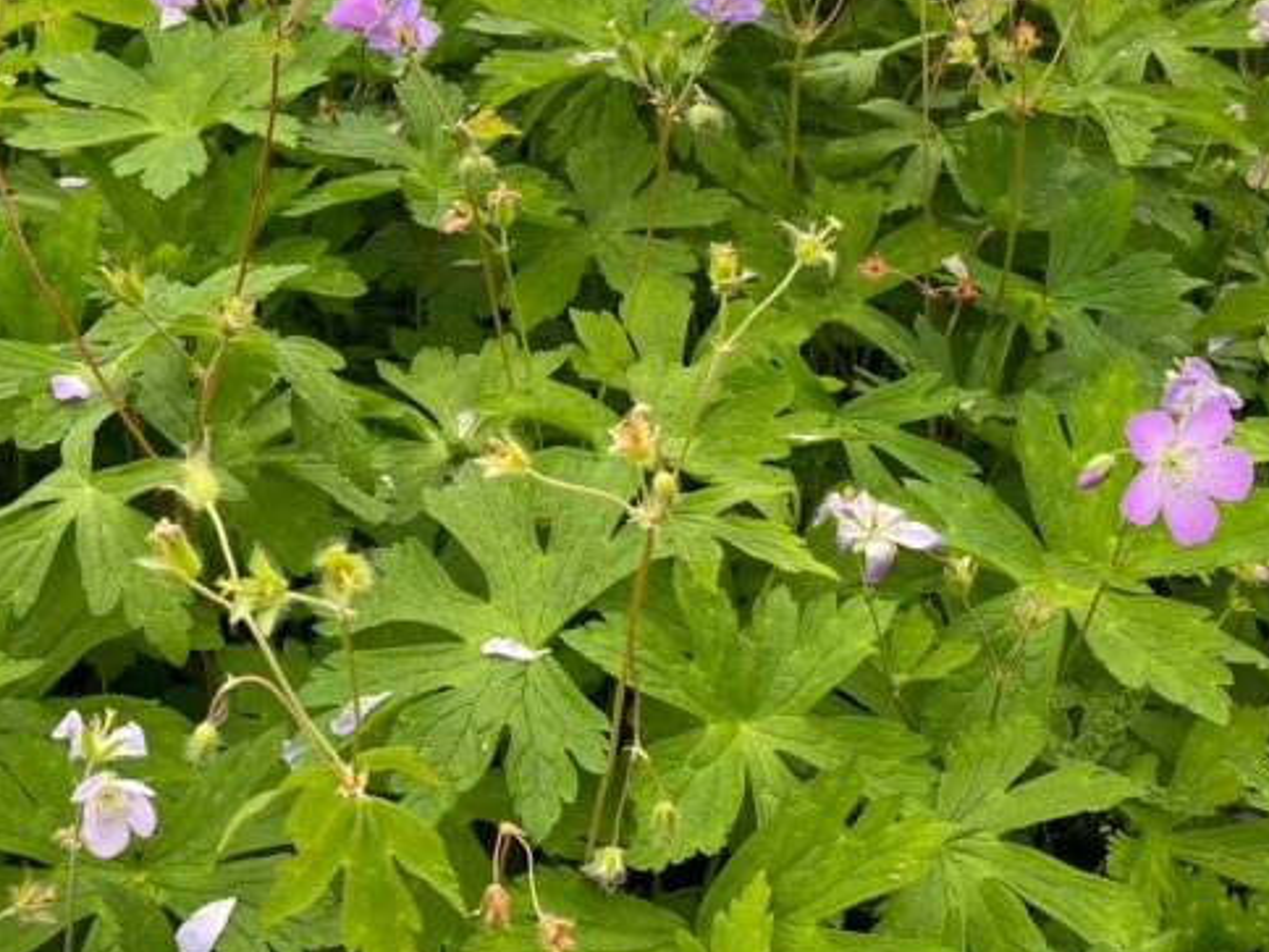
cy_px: 147
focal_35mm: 55
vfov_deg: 25.9
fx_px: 2016
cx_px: 564
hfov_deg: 34.9
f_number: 1.8
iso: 32
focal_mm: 4.25
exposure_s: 1/122
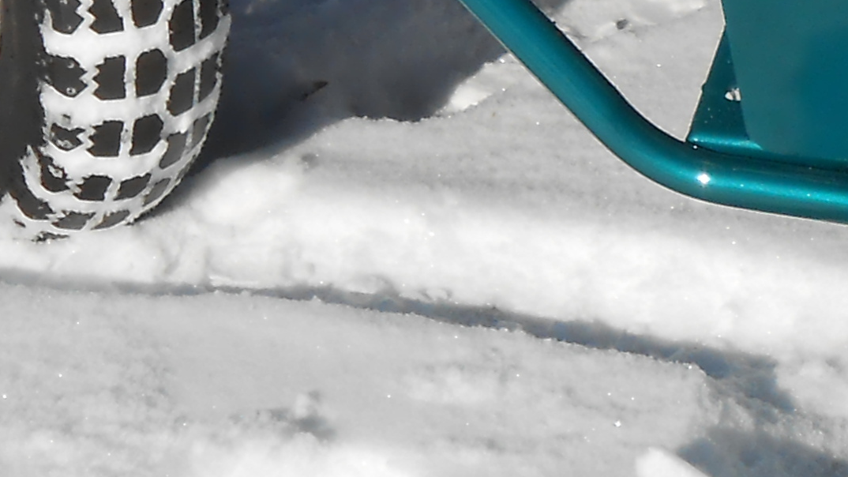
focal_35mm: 229
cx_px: 948
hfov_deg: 9.3
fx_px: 5149
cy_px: -370
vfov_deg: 5.2
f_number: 4.8
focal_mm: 8.8
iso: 80
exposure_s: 1/800
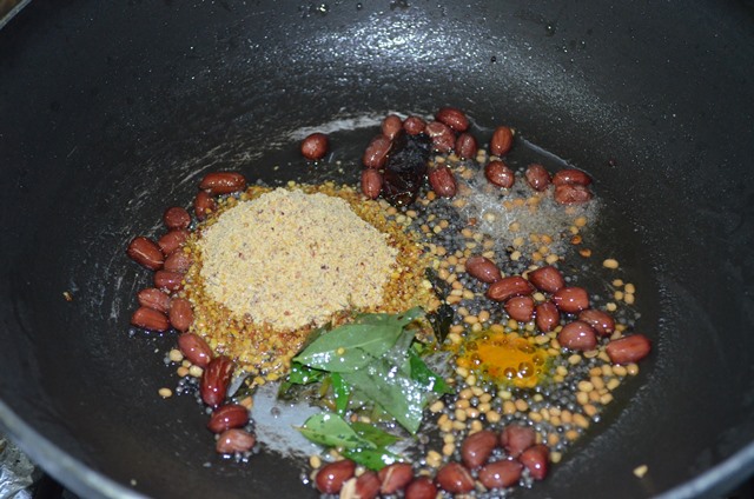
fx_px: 1254
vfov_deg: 22.5
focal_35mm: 60
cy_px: 250
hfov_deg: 33.5
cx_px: 377
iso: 2200
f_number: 5.3
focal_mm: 40
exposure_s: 1/60
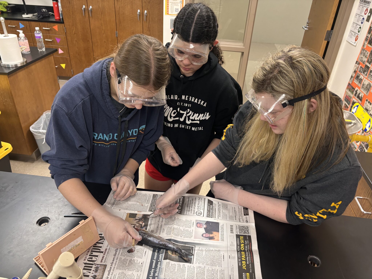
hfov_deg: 67.3
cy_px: 140
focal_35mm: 26
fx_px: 279
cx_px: 186
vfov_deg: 53.1
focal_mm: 5.96
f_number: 1.6
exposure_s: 1/60
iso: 200
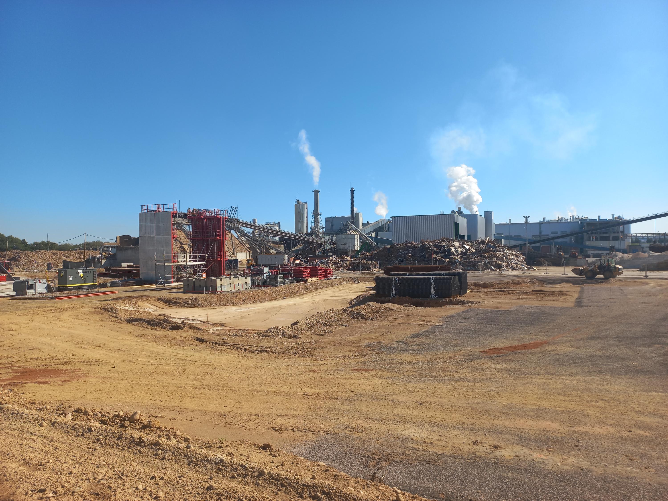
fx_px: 482
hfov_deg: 69.4
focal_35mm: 25
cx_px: 334
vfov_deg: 54.9
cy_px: 250
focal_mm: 4.6
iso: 25
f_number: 1.8
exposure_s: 1/769
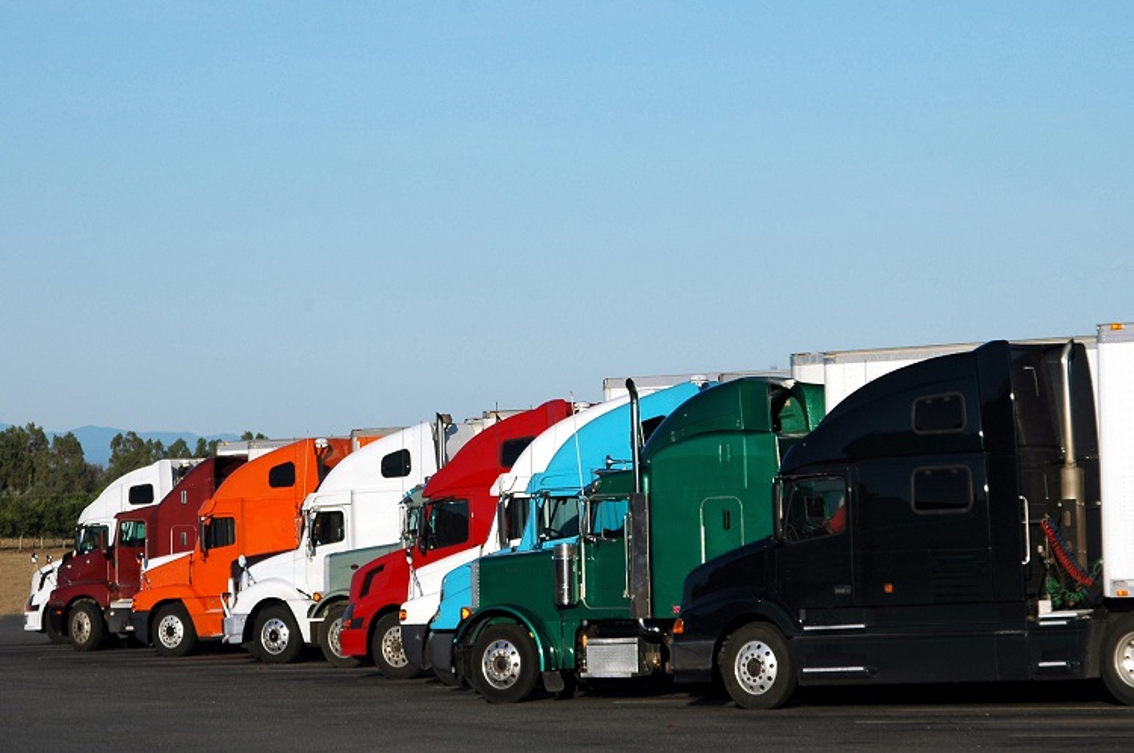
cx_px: 567
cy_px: 376
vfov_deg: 9.1
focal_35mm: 150
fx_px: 4719
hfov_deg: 13.7
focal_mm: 100
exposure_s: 1/400
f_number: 10
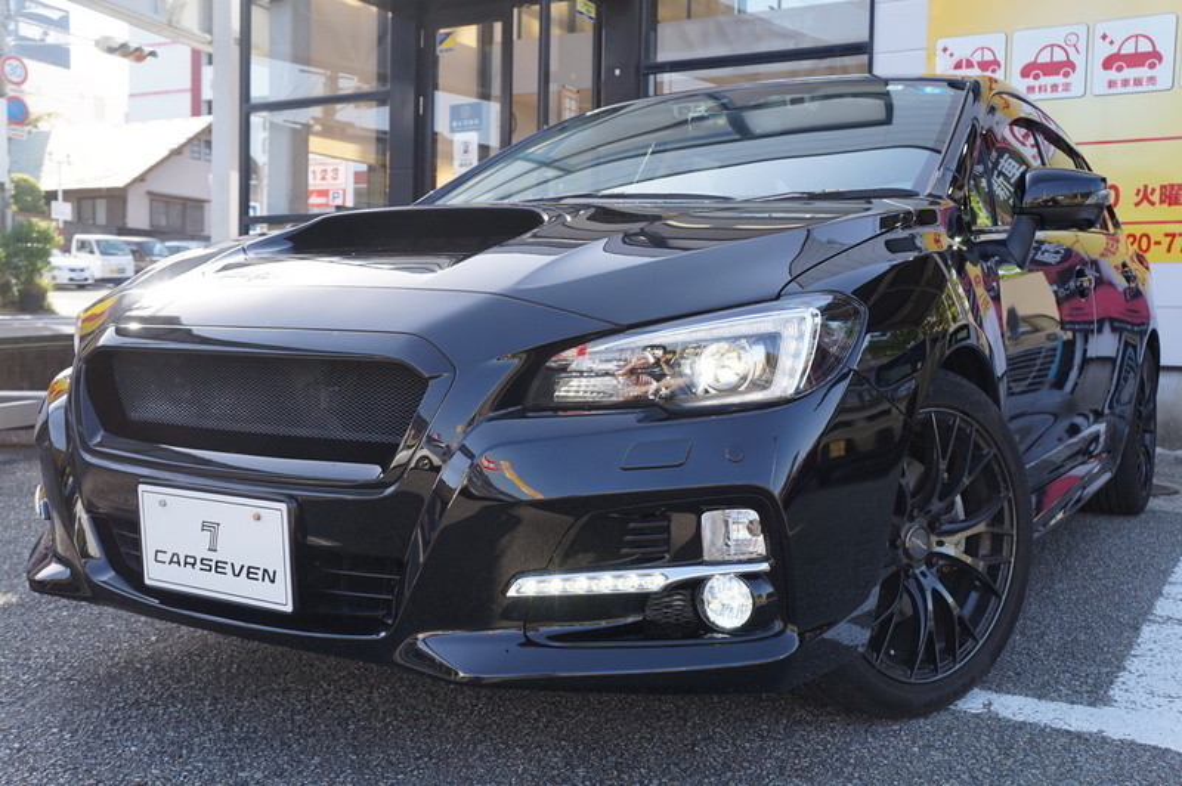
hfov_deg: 55.1
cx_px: 591
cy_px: 393
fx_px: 1132
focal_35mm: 34
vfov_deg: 38.3
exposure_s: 1/80
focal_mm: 23
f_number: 6.3
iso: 100
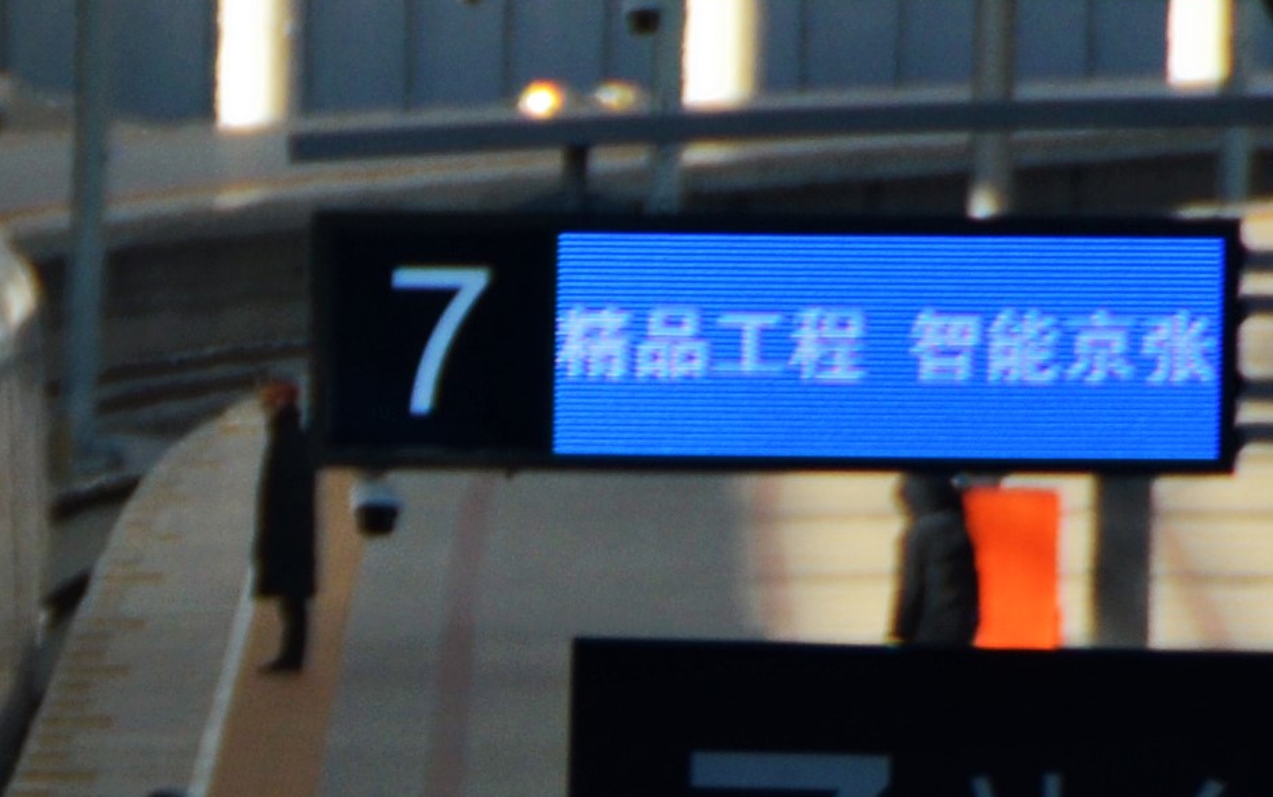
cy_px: 1767
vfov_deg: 0.8
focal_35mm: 1599
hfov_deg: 1.3
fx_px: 55488
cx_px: -1028
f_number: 5.6
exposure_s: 1/320
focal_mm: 200
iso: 200
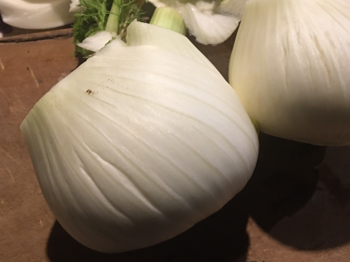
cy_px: 125
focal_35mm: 37
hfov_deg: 49.9
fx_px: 374
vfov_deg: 38.7
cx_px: 203
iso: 100
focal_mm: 4.15
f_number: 2.2
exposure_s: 1/8
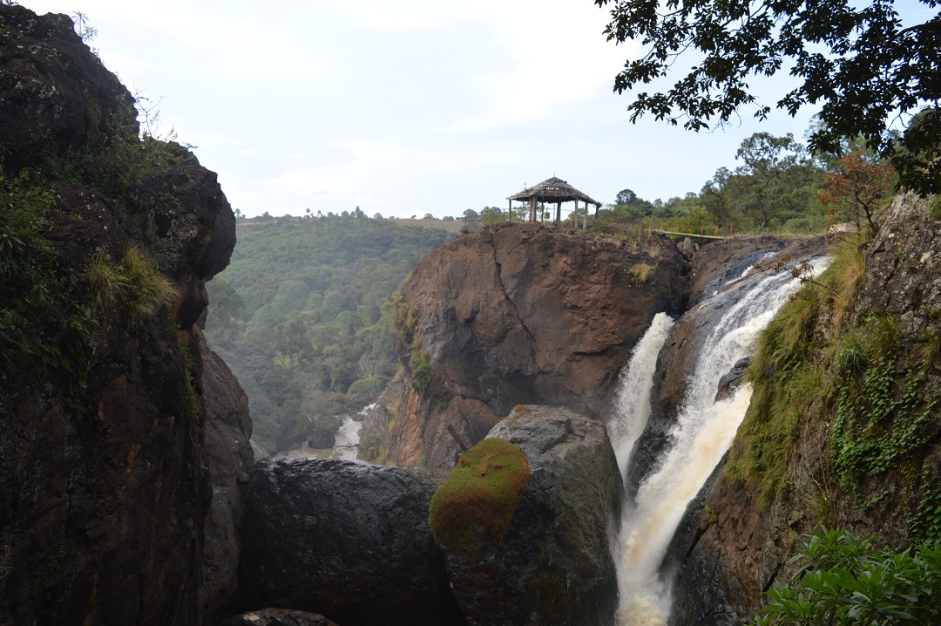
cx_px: 470
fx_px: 705
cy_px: 313
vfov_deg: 47.8
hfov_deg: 67.4
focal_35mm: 27
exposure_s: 1/200
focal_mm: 18
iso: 100
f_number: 4.5
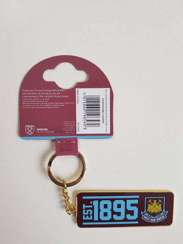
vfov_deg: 67.3
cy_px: 122
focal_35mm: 26
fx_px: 183
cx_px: 92
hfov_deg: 53.1
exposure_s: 1/120
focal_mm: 4.2
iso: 50
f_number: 1.7
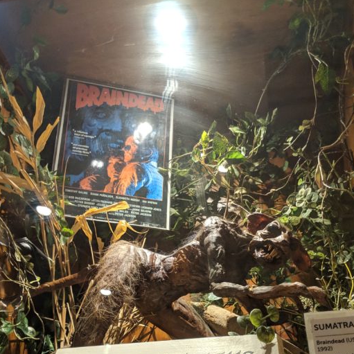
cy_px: 264
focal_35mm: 42
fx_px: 486
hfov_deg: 40.0
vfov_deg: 39.0
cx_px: 198
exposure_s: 1/120
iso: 165
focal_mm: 4.44
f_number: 1.8
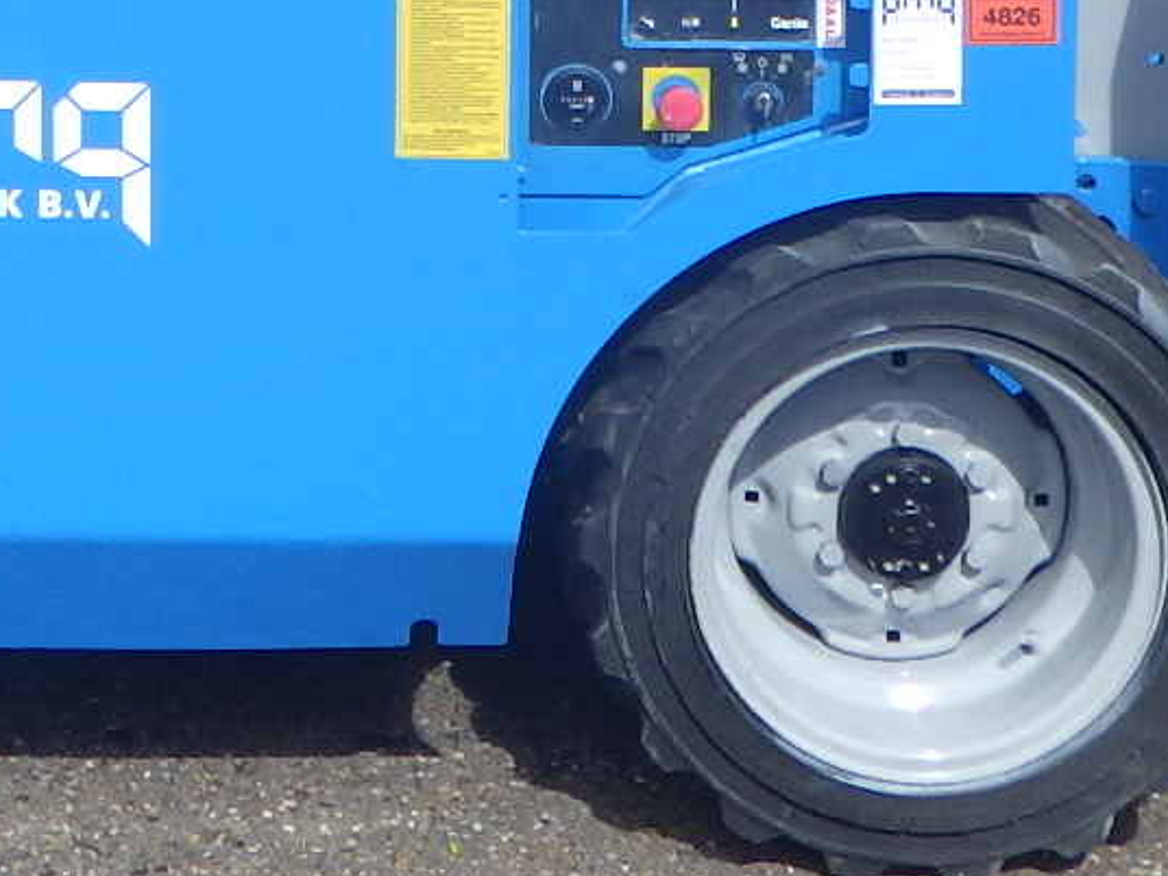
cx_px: -24
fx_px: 3610
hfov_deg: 17.9
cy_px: -525
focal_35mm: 107
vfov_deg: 12.9
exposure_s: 1/800
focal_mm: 5
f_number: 4.2
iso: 125
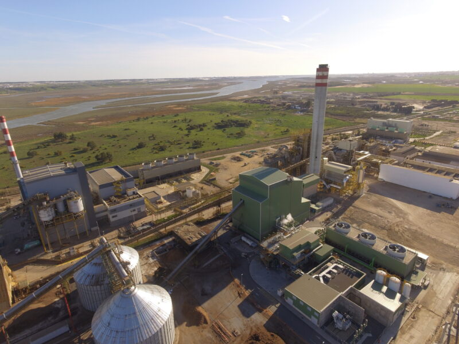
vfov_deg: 66.0
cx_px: 230
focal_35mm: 20
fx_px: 265
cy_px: 172
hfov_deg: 81.7
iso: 100
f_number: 2.8
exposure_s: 1/812
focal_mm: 3.61
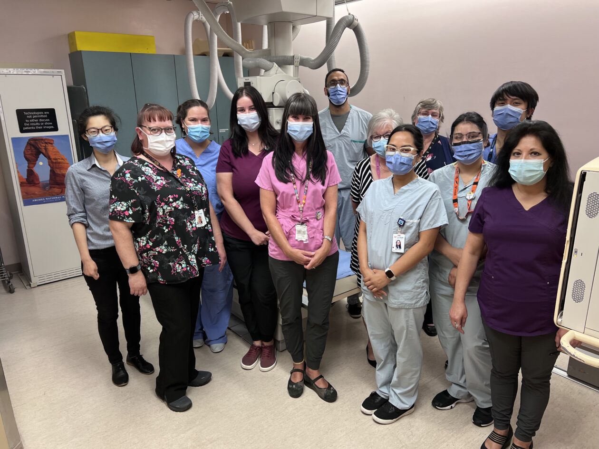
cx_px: 300
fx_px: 450
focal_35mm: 26
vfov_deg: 53.1
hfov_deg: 67.3
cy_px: 224
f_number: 1.5
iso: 125
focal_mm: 5.7
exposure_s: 1/120
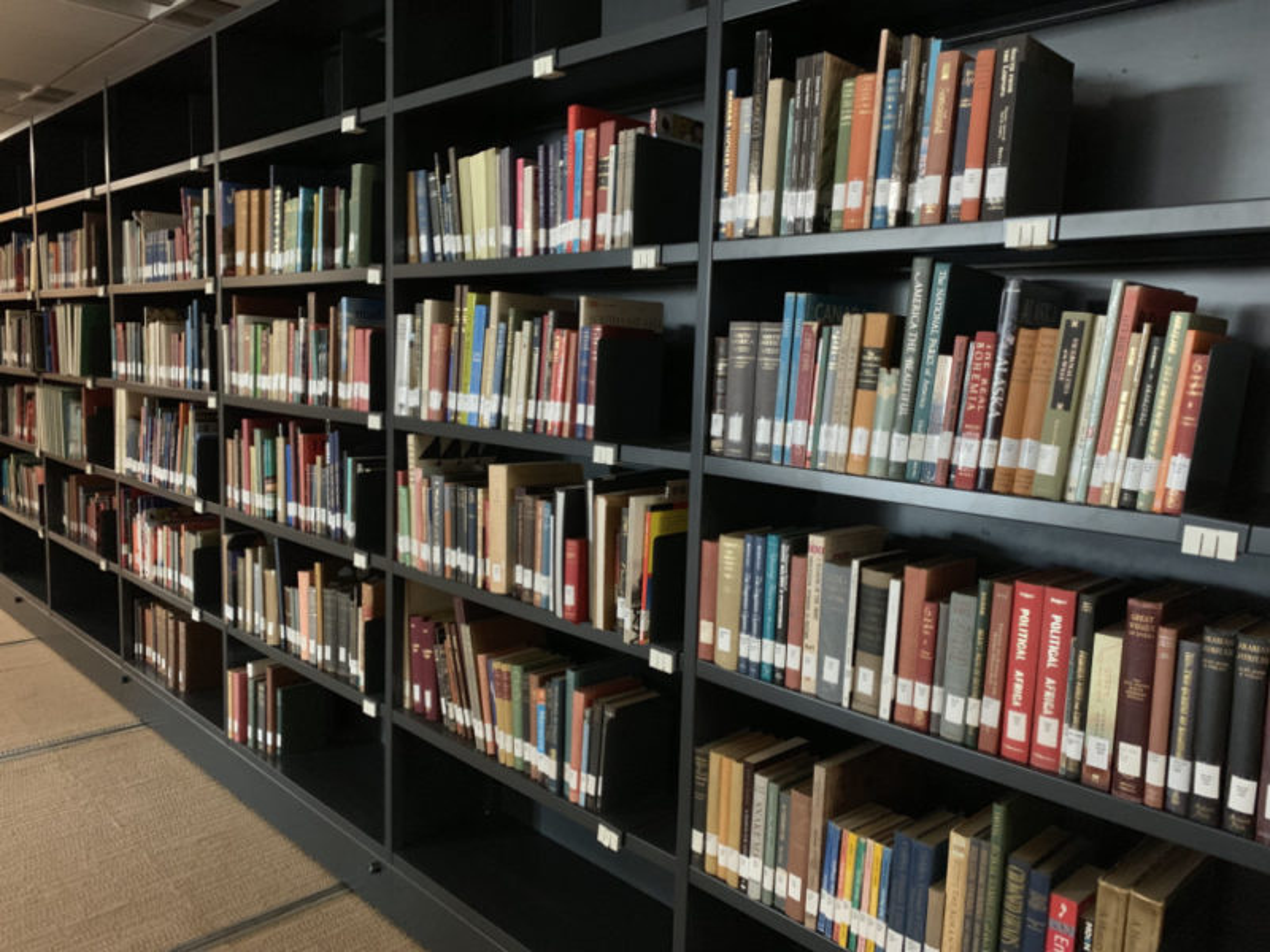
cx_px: 635
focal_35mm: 26
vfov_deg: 53.1
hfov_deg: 67.3
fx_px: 954
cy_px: 476
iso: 640
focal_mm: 4
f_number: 1.8
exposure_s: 1/30
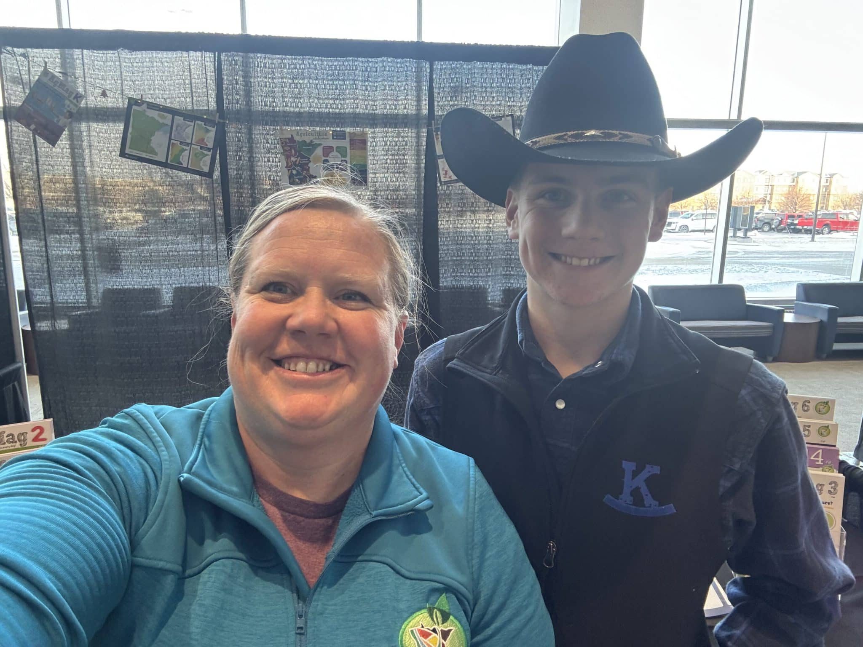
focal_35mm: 23
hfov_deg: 73.9
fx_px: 573
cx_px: 432
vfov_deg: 58.9
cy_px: 324
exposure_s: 1/60
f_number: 1.9
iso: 160
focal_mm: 2.69
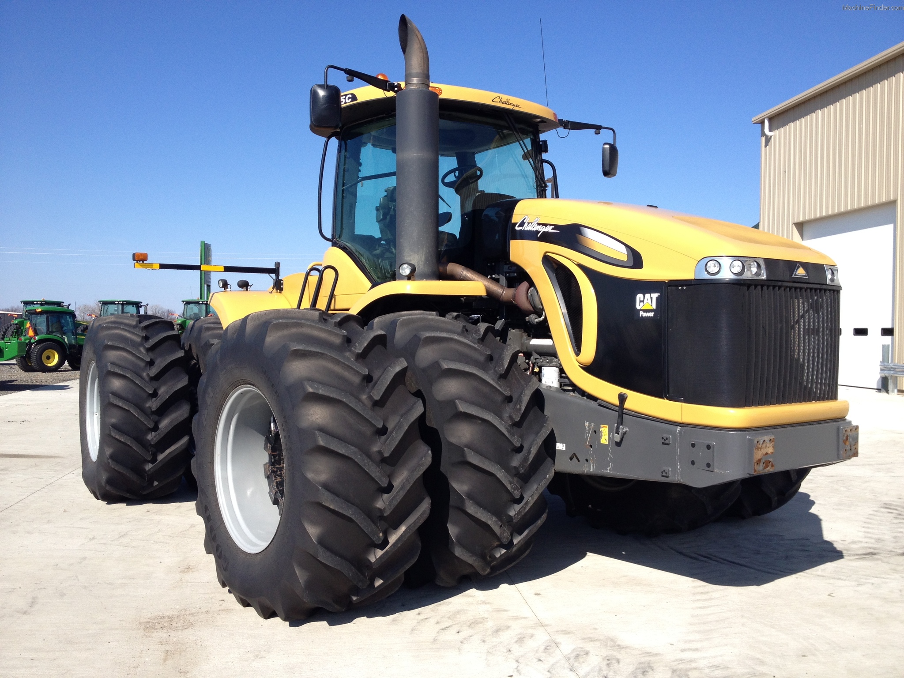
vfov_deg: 40.7
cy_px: 339
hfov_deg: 52.6
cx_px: 452
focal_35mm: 35
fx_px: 914
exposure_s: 1/1346
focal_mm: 4.28
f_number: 2.4
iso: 50
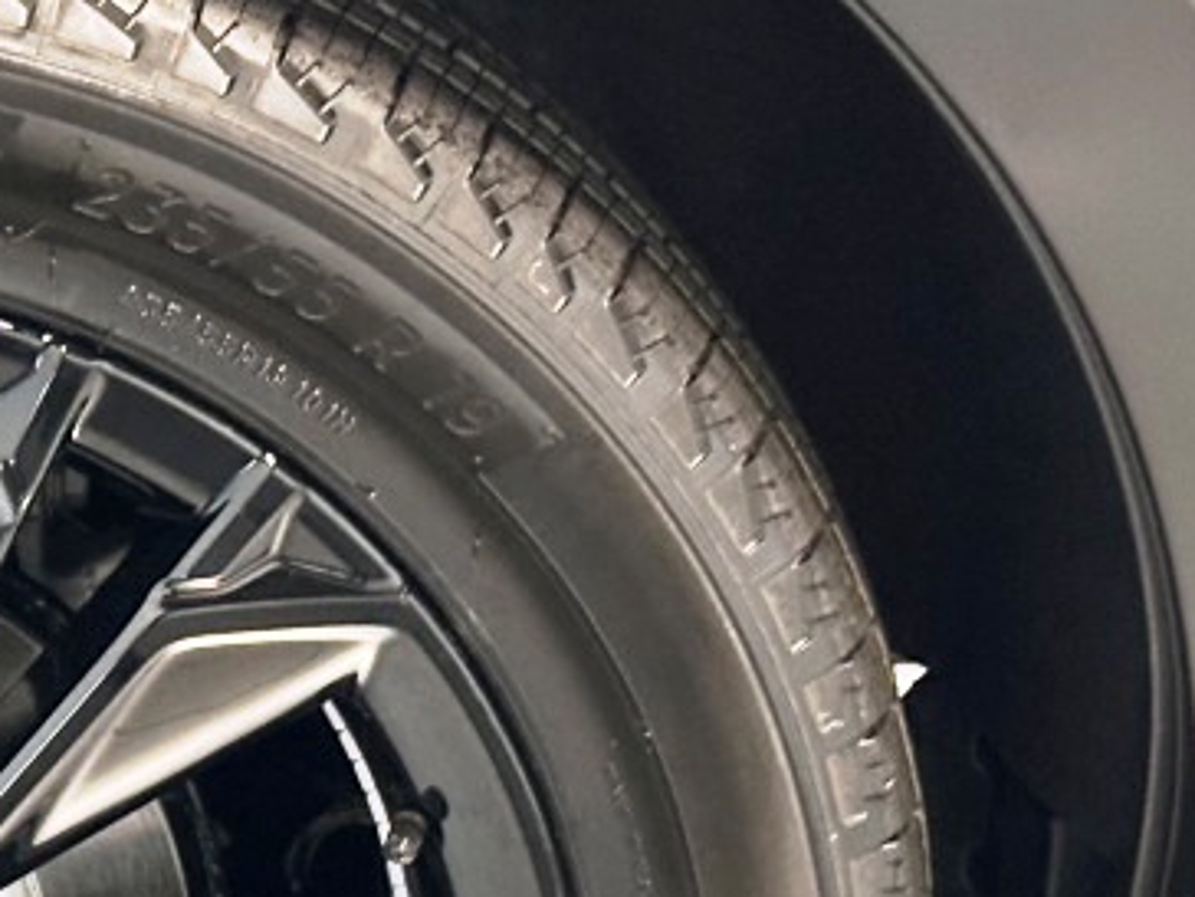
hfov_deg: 14.0
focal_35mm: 135
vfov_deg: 10.9
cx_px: -364
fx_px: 4660
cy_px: 969
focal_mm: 6.86
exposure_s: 1/20
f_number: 1.78
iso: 640
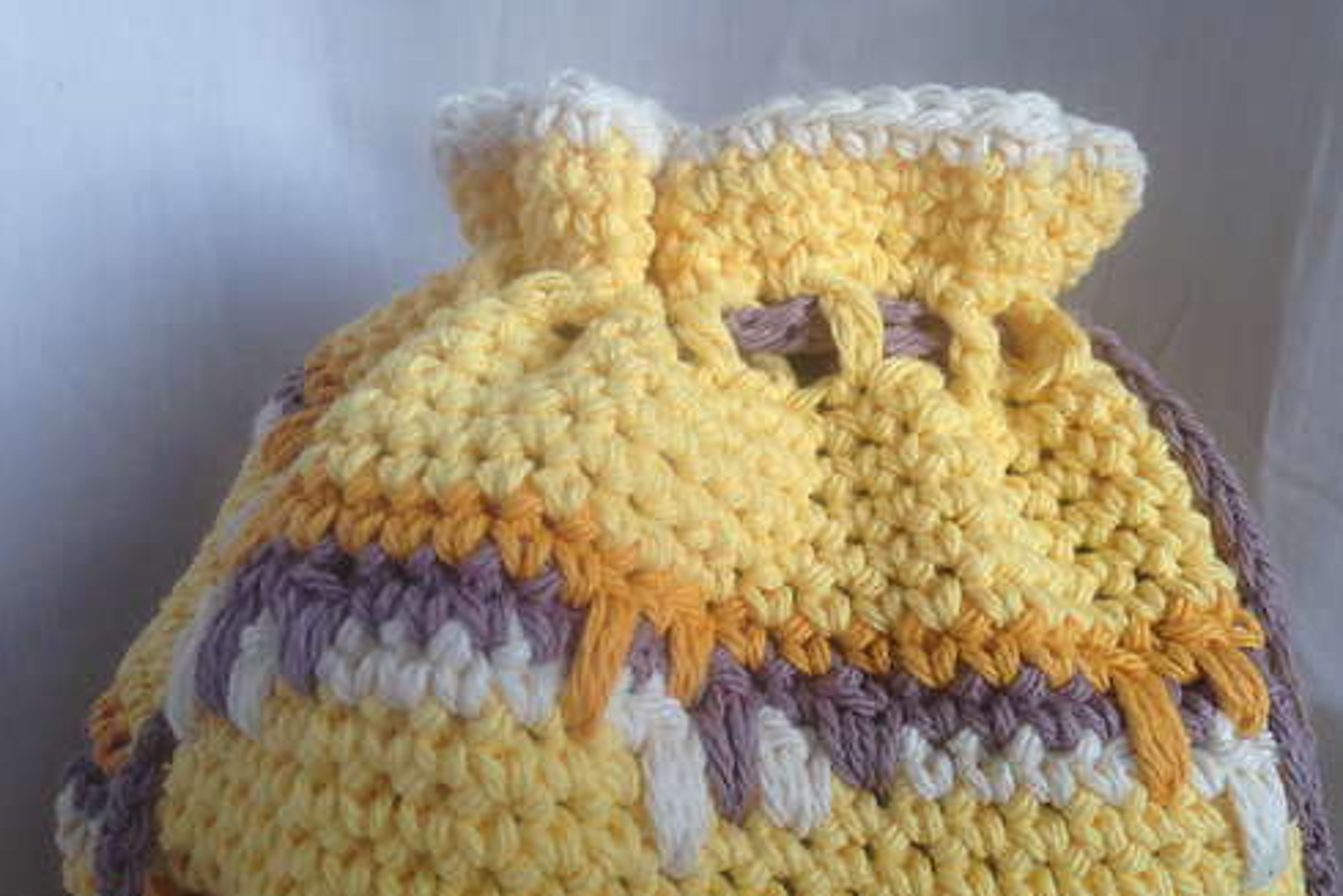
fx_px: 1306
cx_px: 682
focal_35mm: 35
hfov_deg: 54.4
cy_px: 399
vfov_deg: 37.8
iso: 50
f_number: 2.4
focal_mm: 4.12
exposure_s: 1/20
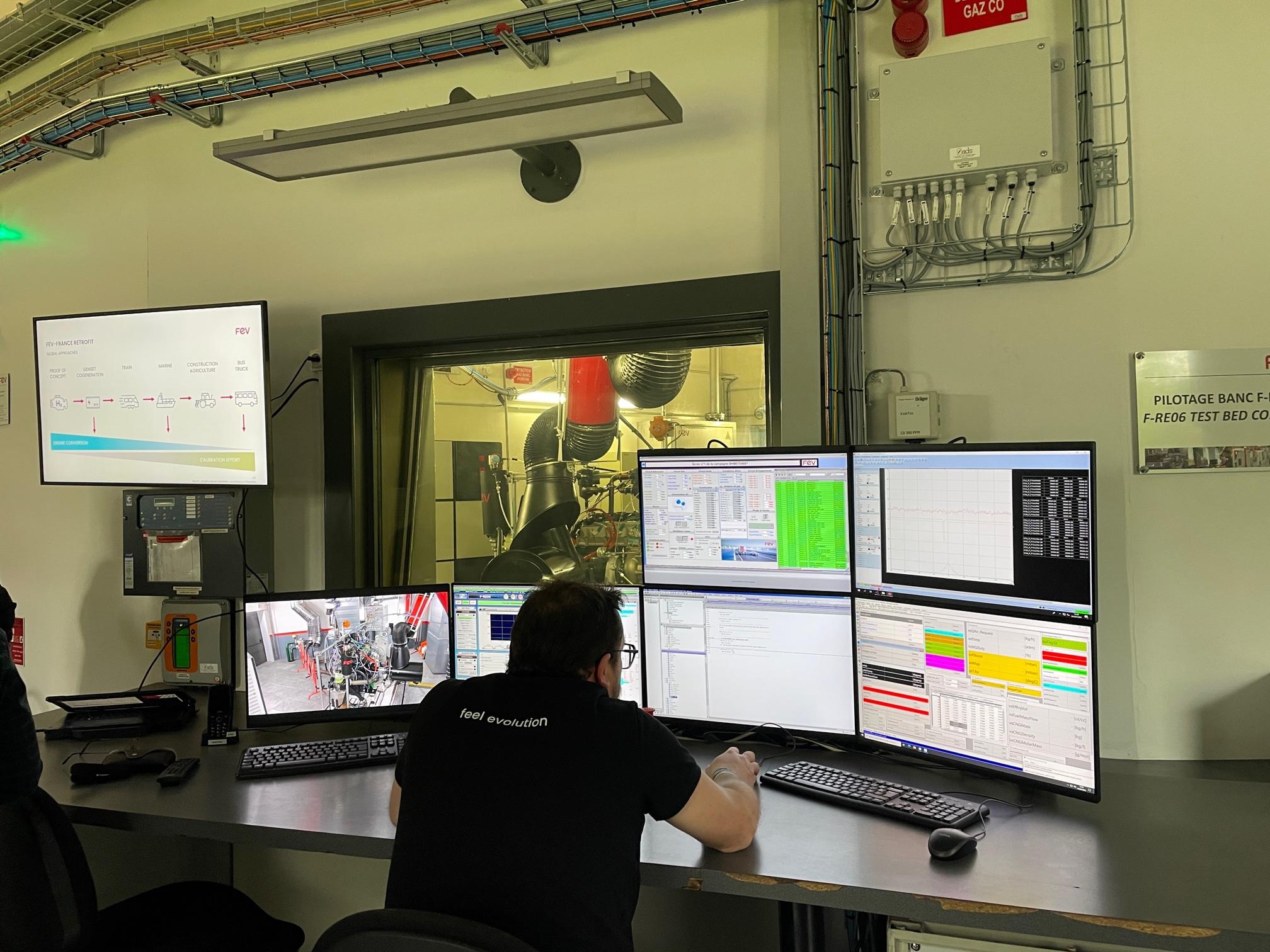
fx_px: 954
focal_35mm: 26
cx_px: 635
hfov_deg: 67.3
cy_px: 476
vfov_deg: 53.1
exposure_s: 1/50
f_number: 1.6
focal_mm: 4.2
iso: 100
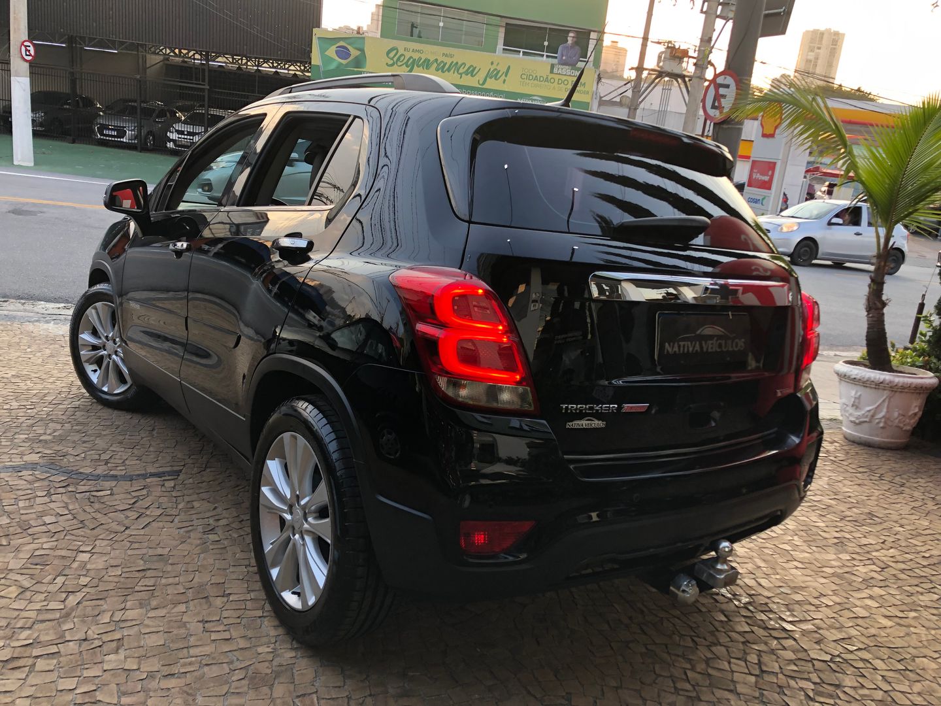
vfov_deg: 49.7
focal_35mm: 28
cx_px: 470
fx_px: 761
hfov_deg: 63.4
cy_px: 353
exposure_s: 1/120
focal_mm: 4
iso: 32
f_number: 1.8
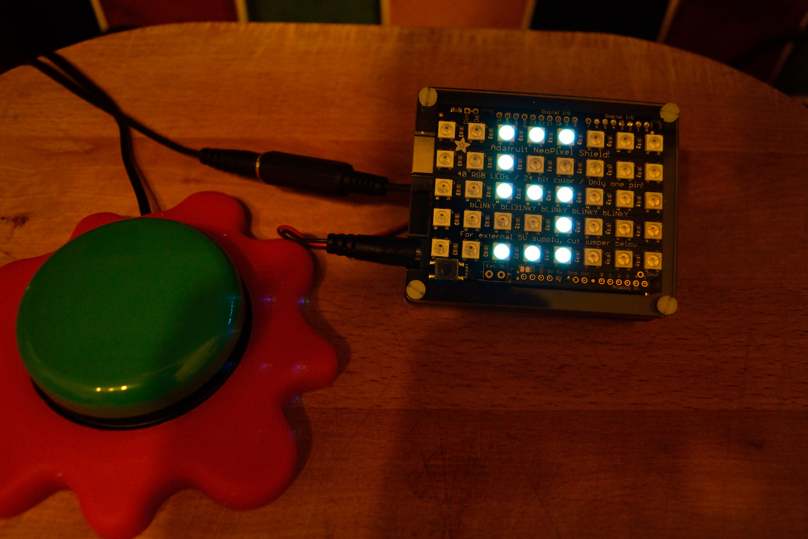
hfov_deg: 61.9
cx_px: 404
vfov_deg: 43.6
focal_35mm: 30
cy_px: 270
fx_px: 673
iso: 800
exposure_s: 1/60
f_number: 4
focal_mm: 20
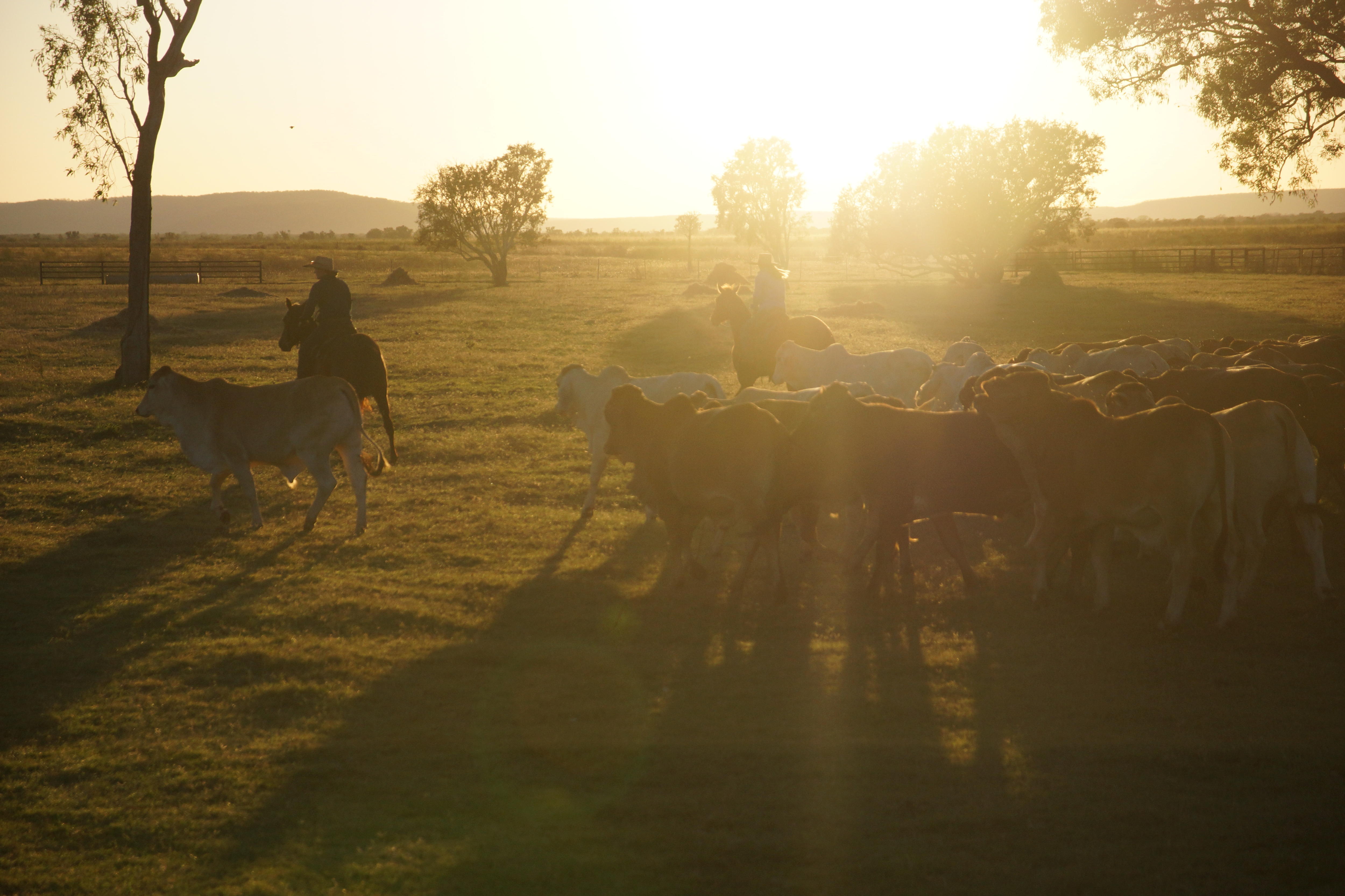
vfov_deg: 13.0
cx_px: 672
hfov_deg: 19.5
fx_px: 3922
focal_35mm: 105
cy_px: 448
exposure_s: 1/3200
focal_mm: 70
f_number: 4
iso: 400
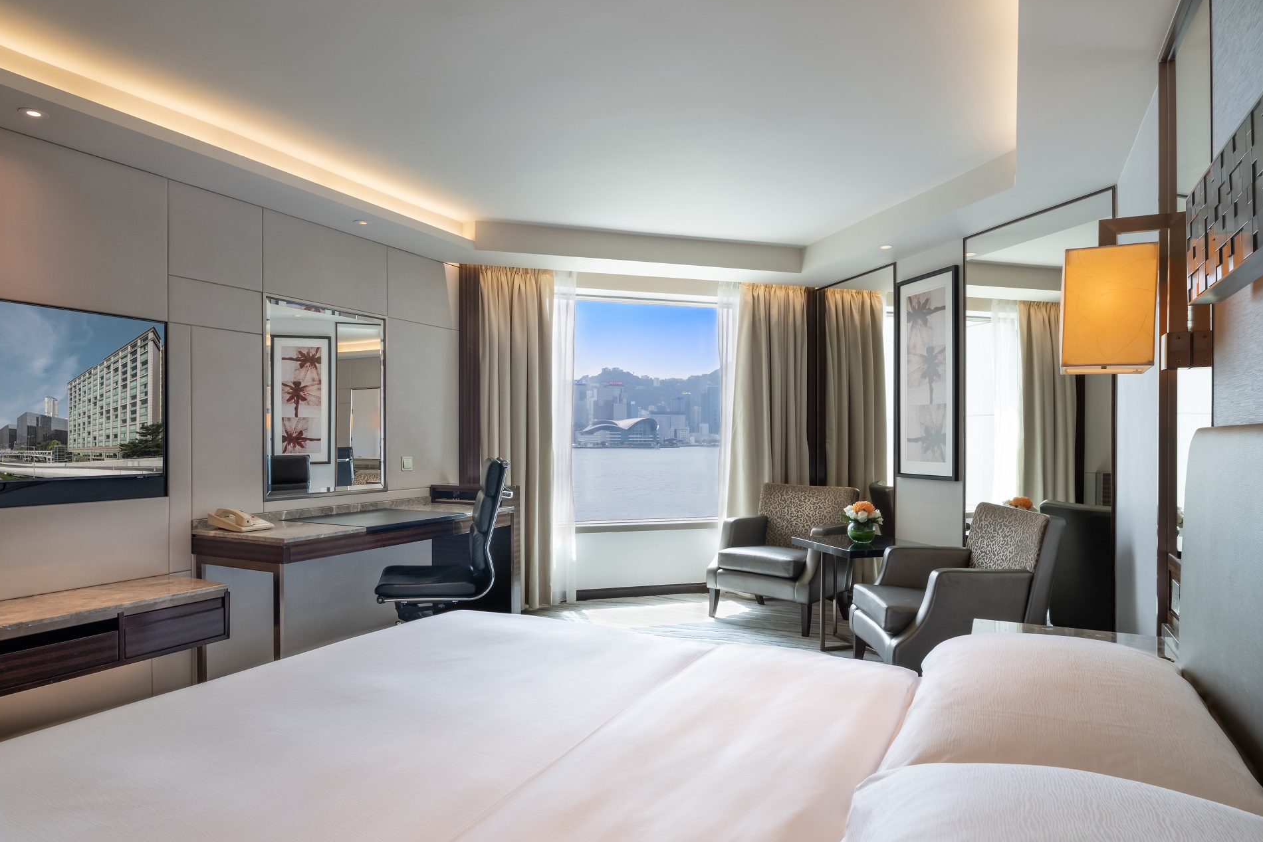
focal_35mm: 20
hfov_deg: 84.0
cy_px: 434
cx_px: 617
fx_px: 702
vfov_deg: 61.9
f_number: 16
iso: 100
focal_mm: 19
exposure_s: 1/30
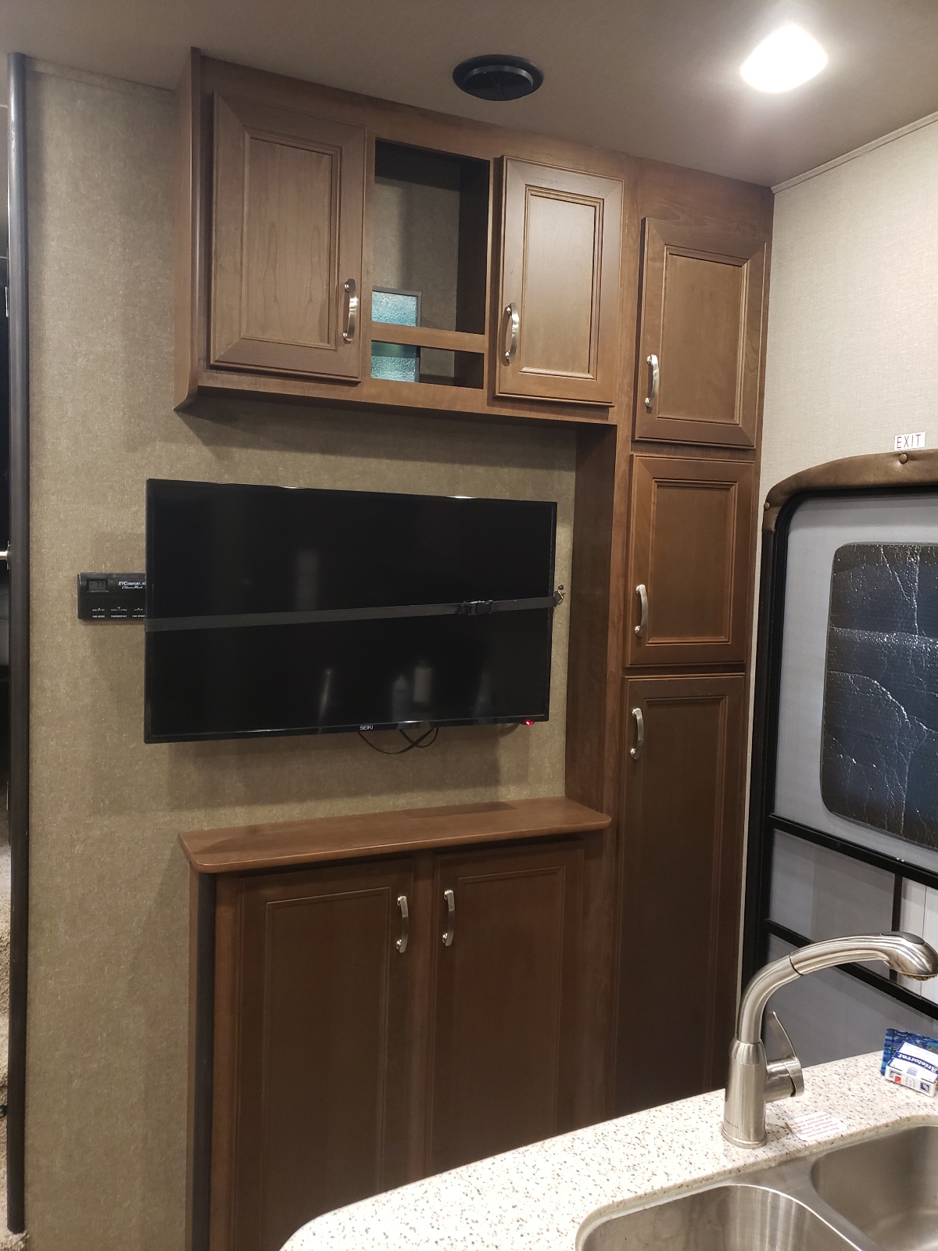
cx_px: 469
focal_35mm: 26
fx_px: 939
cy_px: 626
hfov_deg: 53.1
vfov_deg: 67.3
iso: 250
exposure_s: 1/10
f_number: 1.5
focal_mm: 4.3
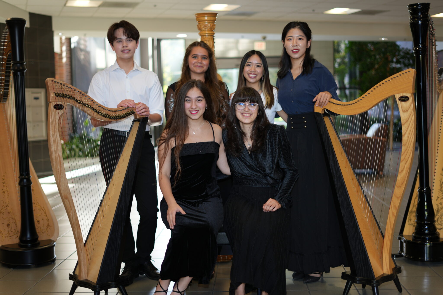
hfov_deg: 39.6
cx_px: 222
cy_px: 148
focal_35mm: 50
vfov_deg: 27.0
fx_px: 615
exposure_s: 1/60
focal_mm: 50
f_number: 1.8
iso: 100
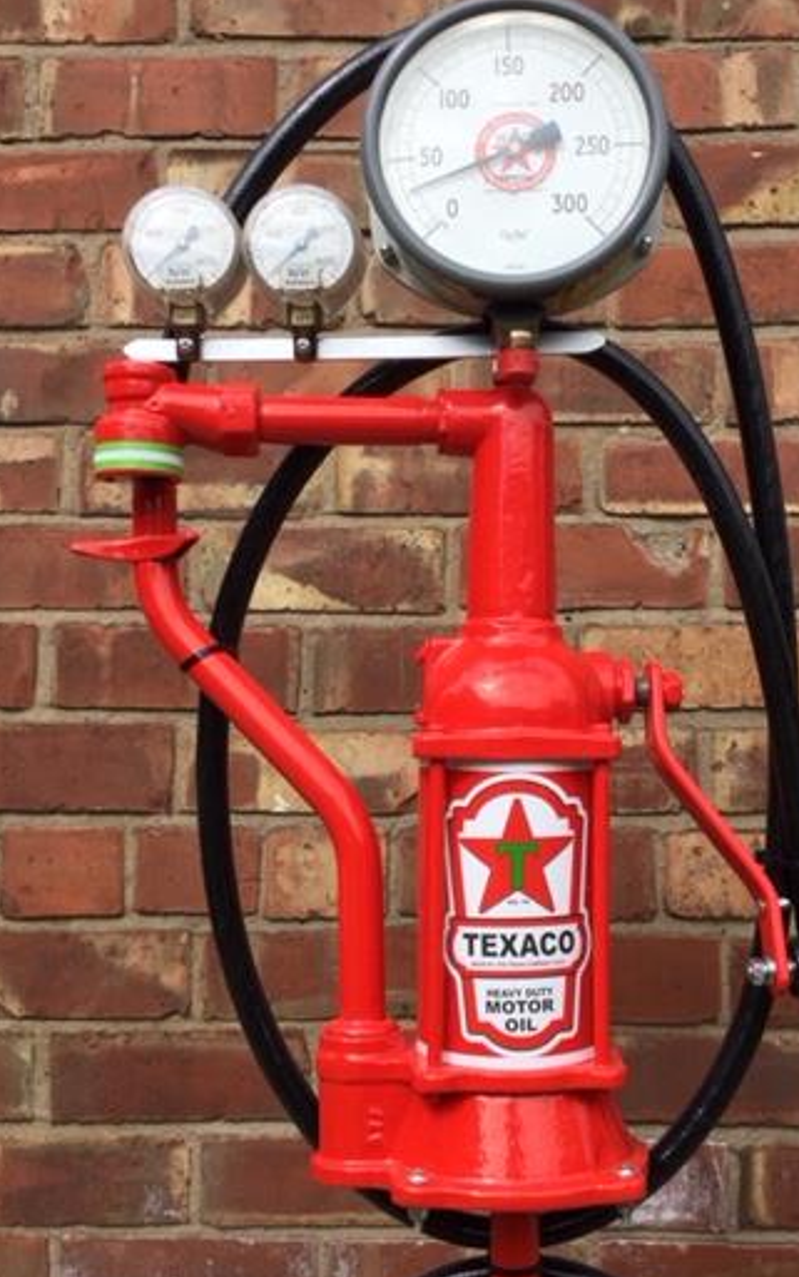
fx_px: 1427
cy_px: 627
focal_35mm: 41
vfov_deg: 48.2
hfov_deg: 31.2
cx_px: 463
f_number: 2.4
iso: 25
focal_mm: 3.3
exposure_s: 1/876
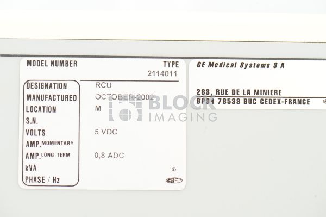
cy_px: 108
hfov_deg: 19.5
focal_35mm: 105
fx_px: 950
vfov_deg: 13.0
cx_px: 163
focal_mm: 105
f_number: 8
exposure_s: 1/100
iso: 800
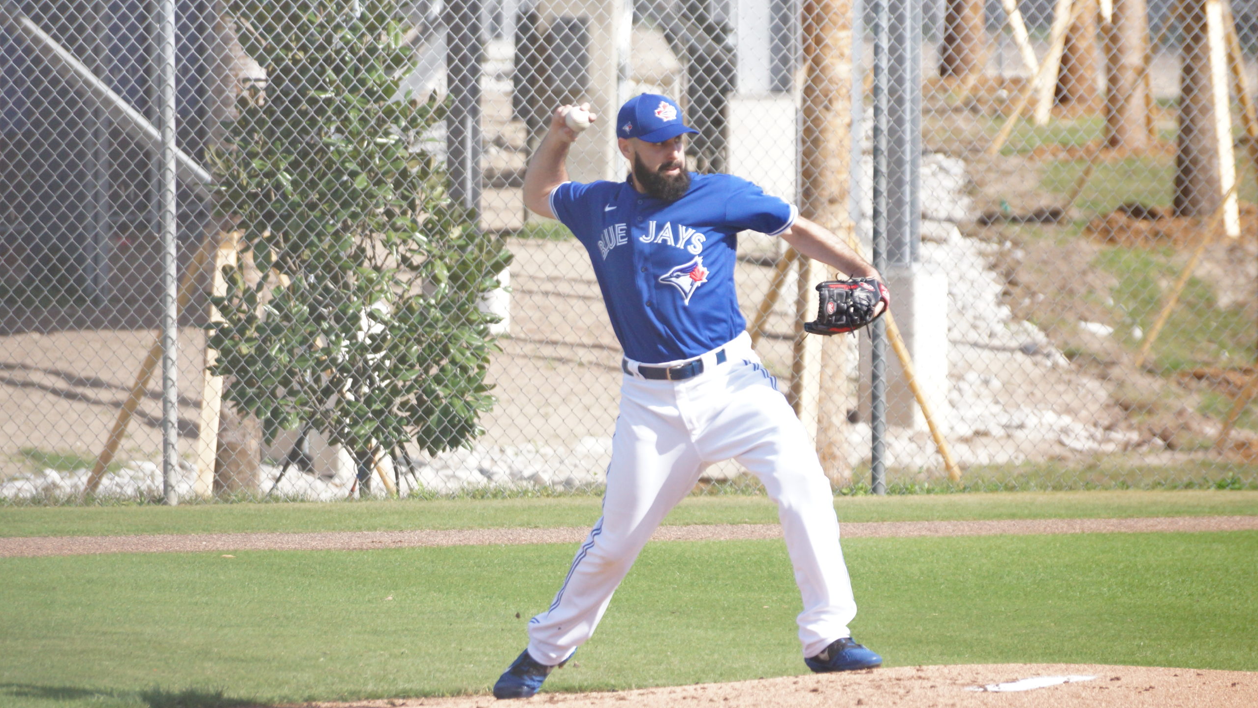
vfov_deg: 3.4
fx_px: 12076
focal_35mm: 362
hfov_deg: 6.0
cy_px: 416
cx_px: 629
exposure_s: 1/3200
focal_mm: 230
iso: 1250
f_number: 5.6
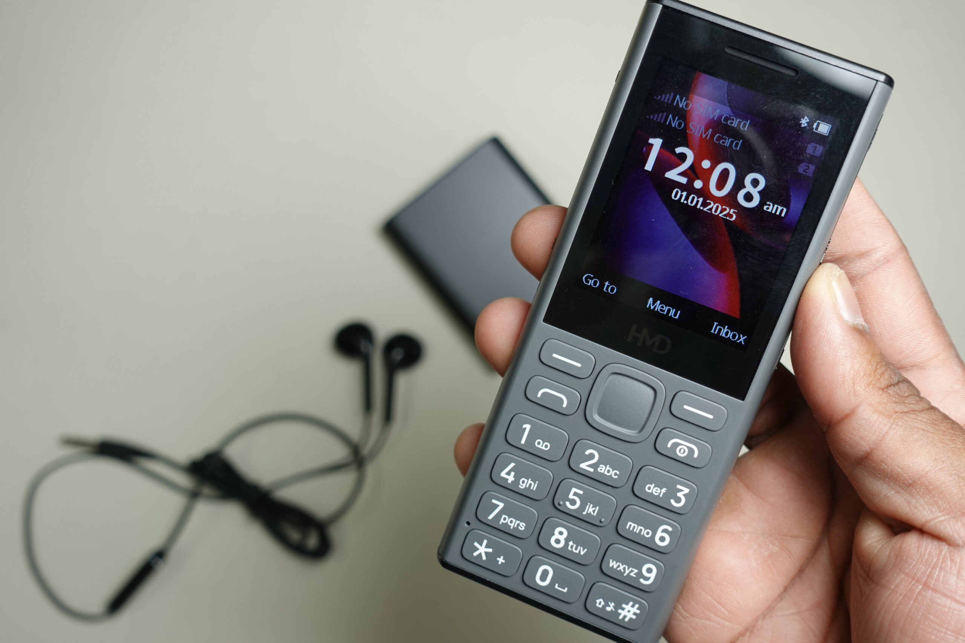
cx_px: 482
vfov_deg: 31.9
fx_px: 1126
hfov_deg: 46.4
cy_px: 322
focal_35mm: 42
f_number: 2.8
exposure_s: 1/80
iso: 125
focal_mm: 16.08
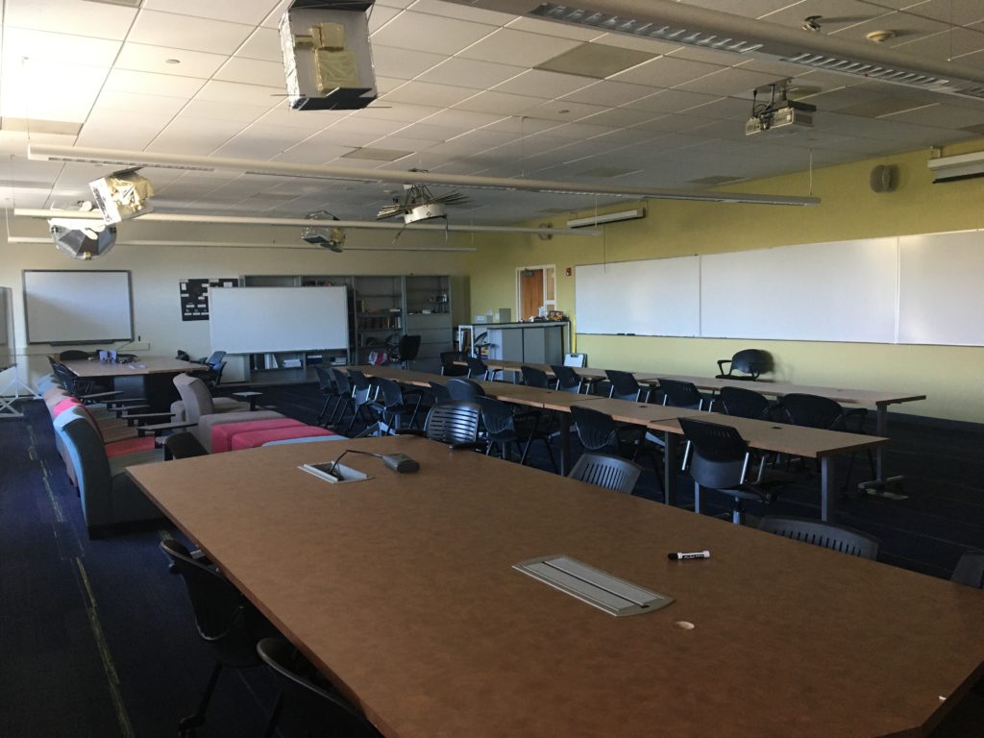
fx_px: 824
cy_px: 369
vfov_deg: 48.2
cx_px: 492
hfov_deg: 61.7
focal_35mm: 29
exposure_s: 1/30
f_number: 2.2
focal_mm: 4.15
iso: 125
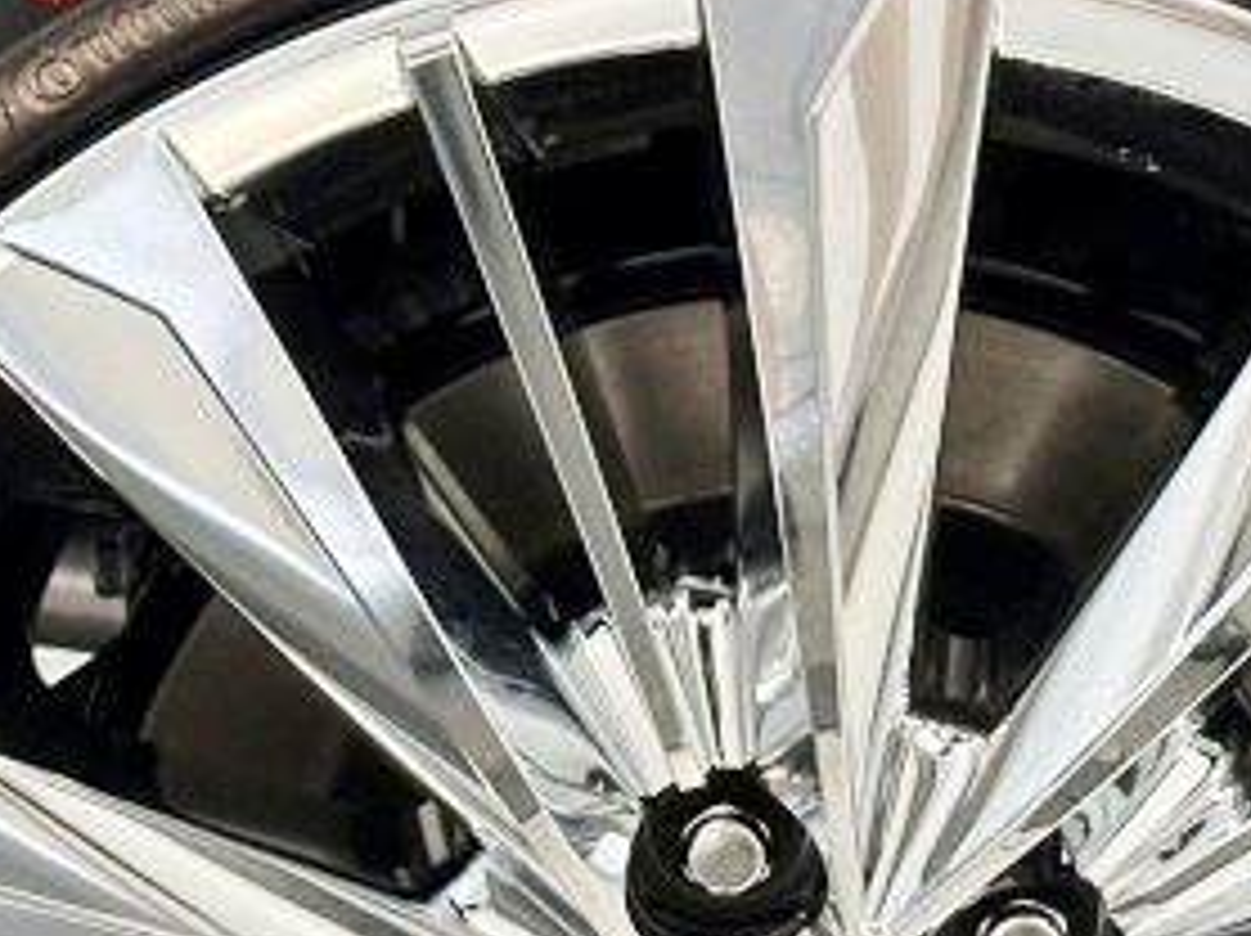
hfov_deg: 11.2
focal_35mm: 177
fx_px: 6391
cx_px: 770
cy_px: 963
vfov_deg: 8.3
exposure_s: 1/30
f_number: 1.78
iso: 500
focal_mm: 6.86
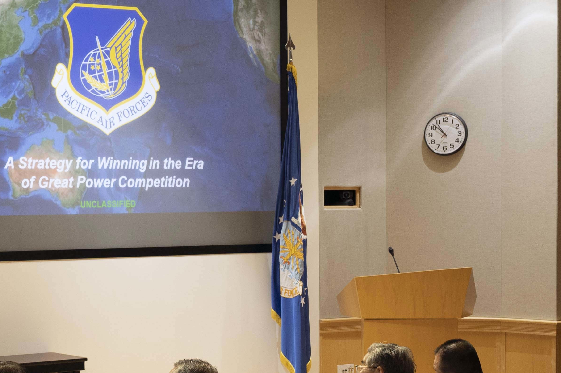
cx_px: 7
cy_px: 292
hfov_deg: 22.1
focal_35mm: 89
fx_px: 1386
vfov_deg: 15.3
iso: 1600
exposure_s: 1/60
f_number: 5
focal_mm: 35
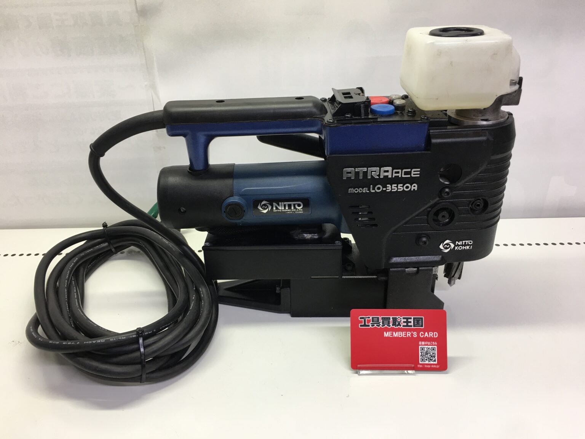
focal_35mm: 29
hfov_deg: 61.7
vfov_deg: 48.2
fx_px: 490
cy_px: 220
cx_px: 292
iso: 25
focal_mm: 4.15
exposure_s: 1/40
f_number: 2.2
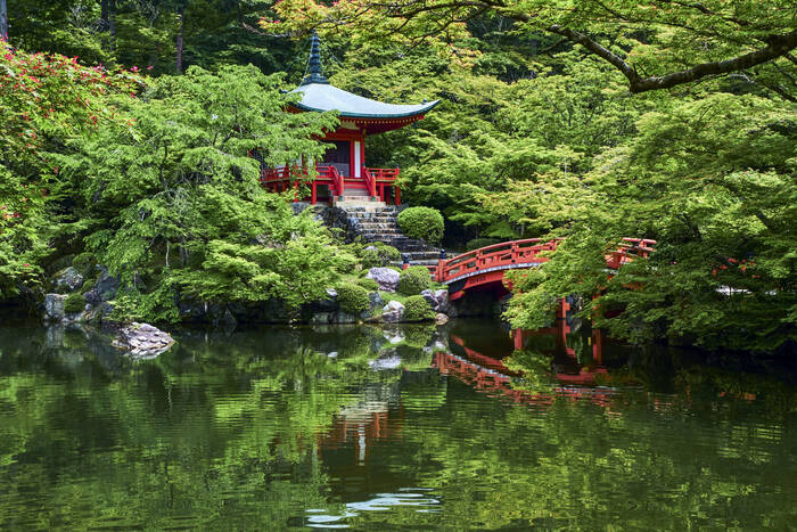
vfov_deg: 29.9
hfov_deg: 43.6
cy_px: 266
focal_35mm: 45
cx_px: 398
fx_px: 996
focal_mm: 30.2
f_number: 13
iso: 400
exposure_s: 1/200
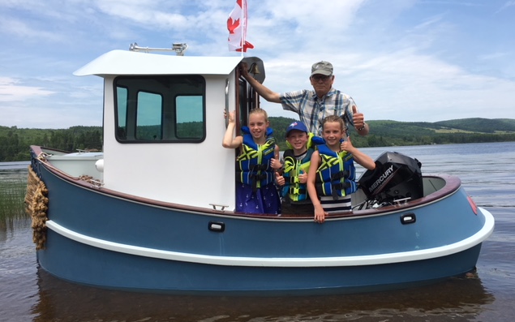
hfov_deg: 61.2
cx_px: 259
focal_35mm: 31
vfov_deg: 40.6
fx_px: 435
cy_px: 175
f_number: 2.2
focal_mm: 4.15
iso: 25
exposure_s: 1/1508
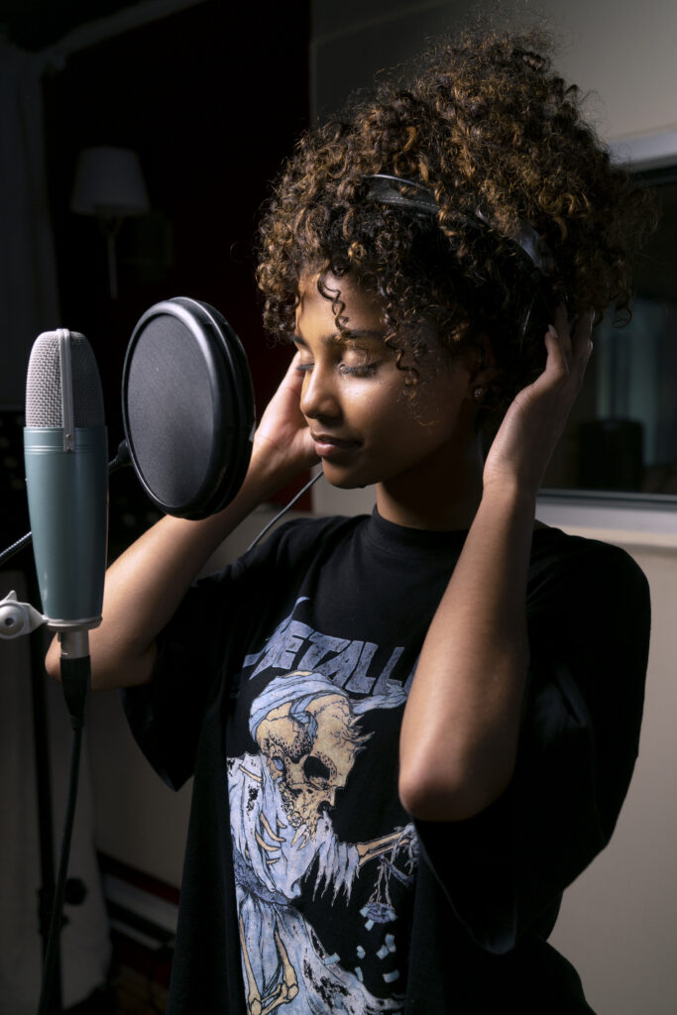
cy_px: 508
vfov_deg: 51.9
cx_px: 338
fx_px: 1043
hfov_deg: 36.0
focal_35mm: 37
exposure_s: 1/100
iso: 250
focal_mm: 37
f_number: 4
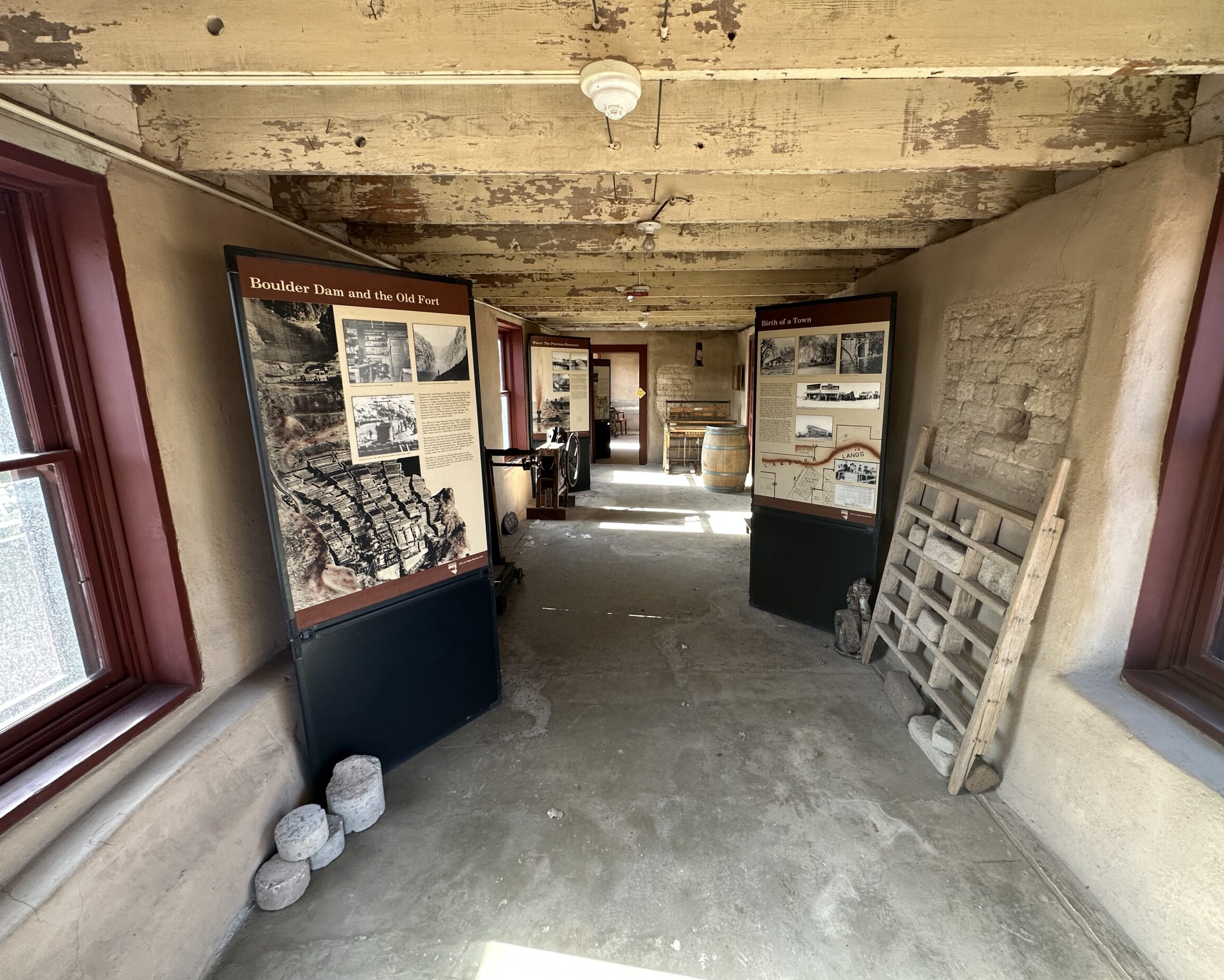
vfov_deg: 84.0
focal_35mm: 15
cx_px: 648
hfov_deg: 96.7
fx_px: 543
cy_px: 487
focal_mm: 2.22
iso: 125
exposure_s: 1/99
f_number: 2.2
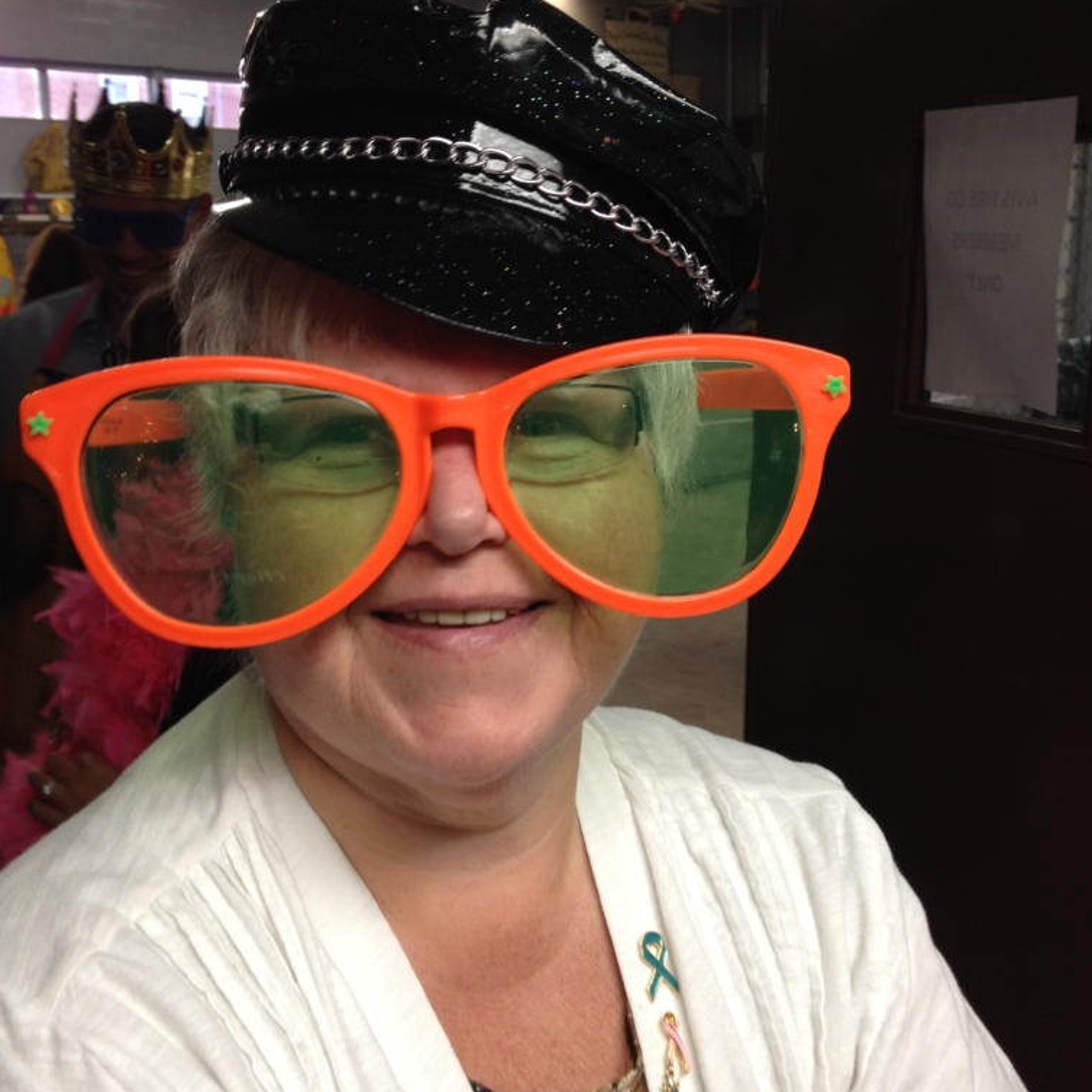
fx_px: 1499
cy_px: 572
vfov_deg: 40.0
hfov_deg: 40.0
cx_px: 542
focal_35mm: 42
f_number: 2.4
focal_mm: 4.28
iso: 50
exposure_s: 1/20
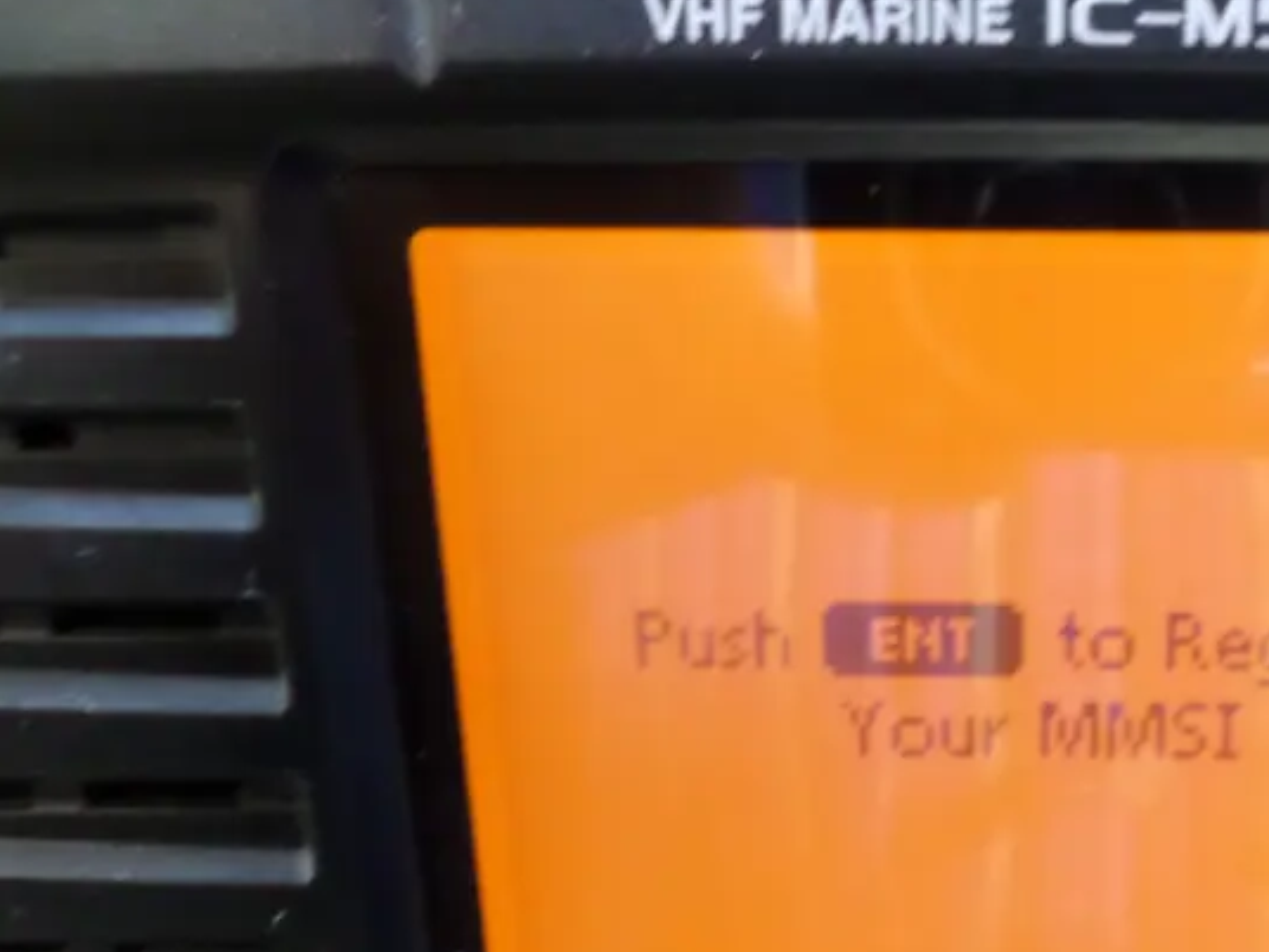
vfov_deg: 33.2
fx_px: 1540
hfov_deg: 42.3
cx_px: 1062
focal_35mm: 42
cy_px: 781
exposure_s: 1/30
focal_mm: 4.5
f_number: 2.5
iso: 320
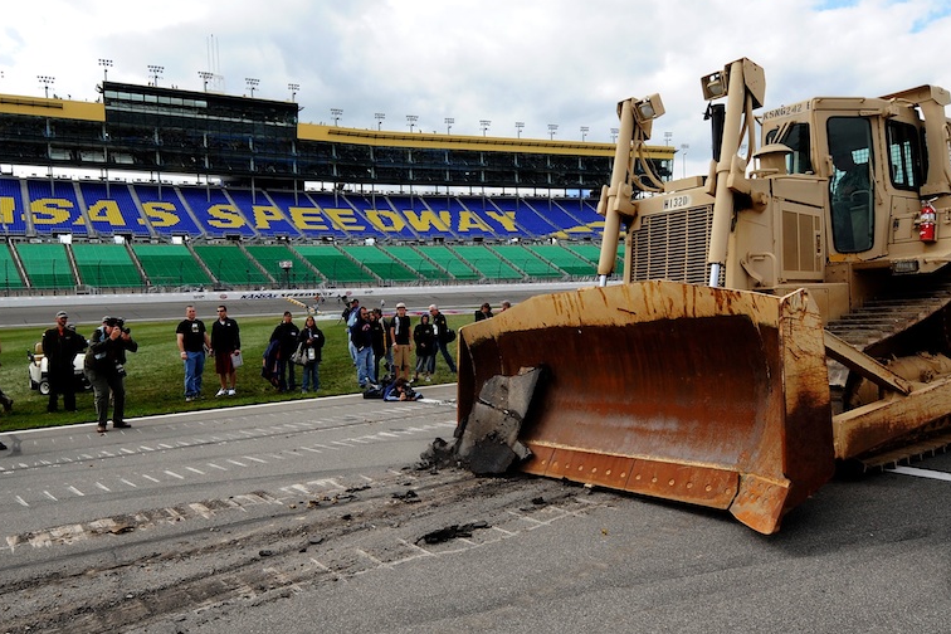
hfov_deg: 75.9
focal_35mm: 23
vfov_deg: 55.0
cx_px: 424
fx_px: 608
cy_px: 292
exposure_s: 1/100
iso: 500
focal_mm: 17
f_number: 22
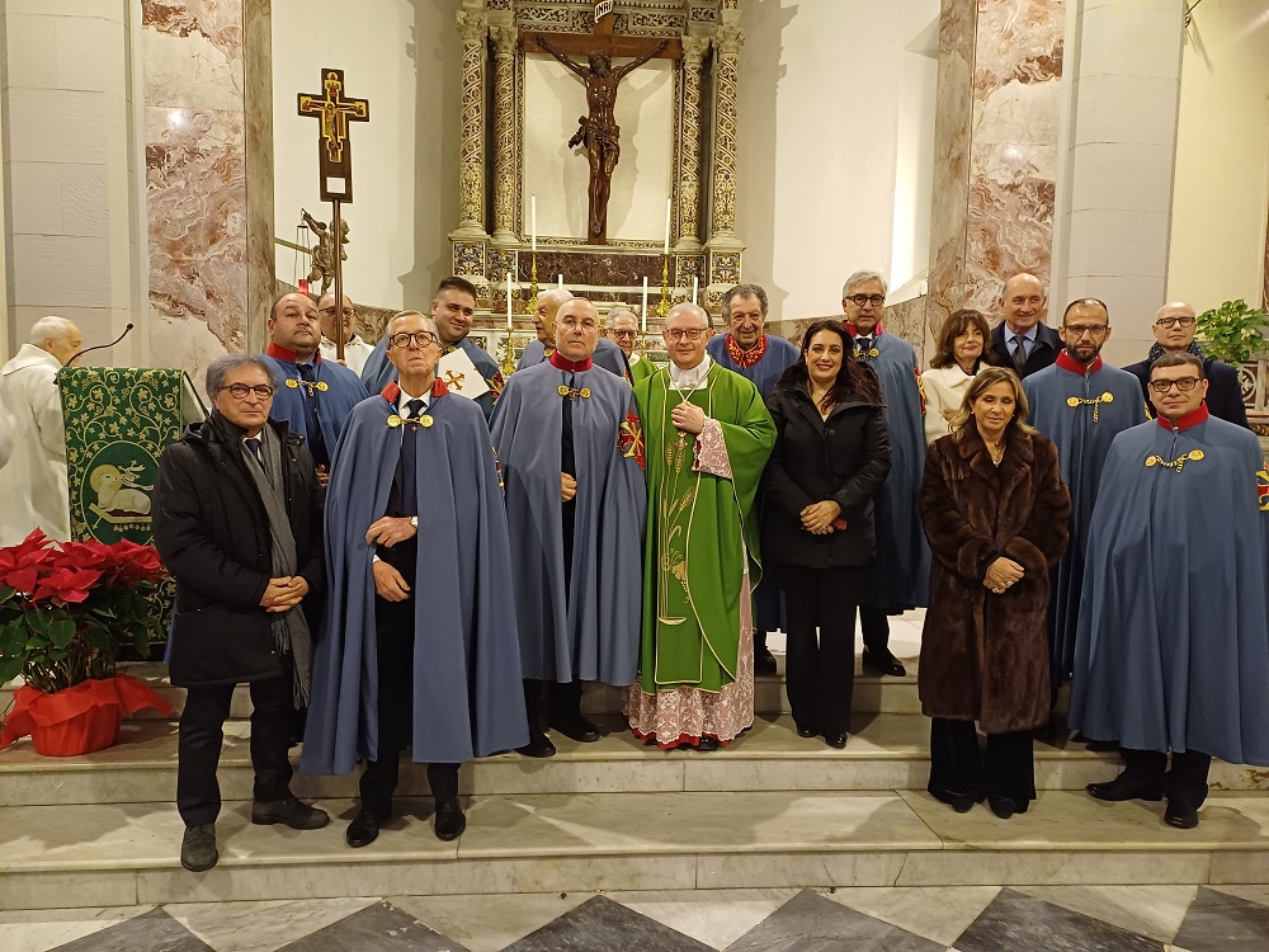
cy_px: 476
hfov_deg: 69.4
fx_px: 916
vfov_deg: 54.9
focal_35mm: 25
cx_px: 634
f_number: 1.8
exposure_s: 1/25
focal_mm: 4.65
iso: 400
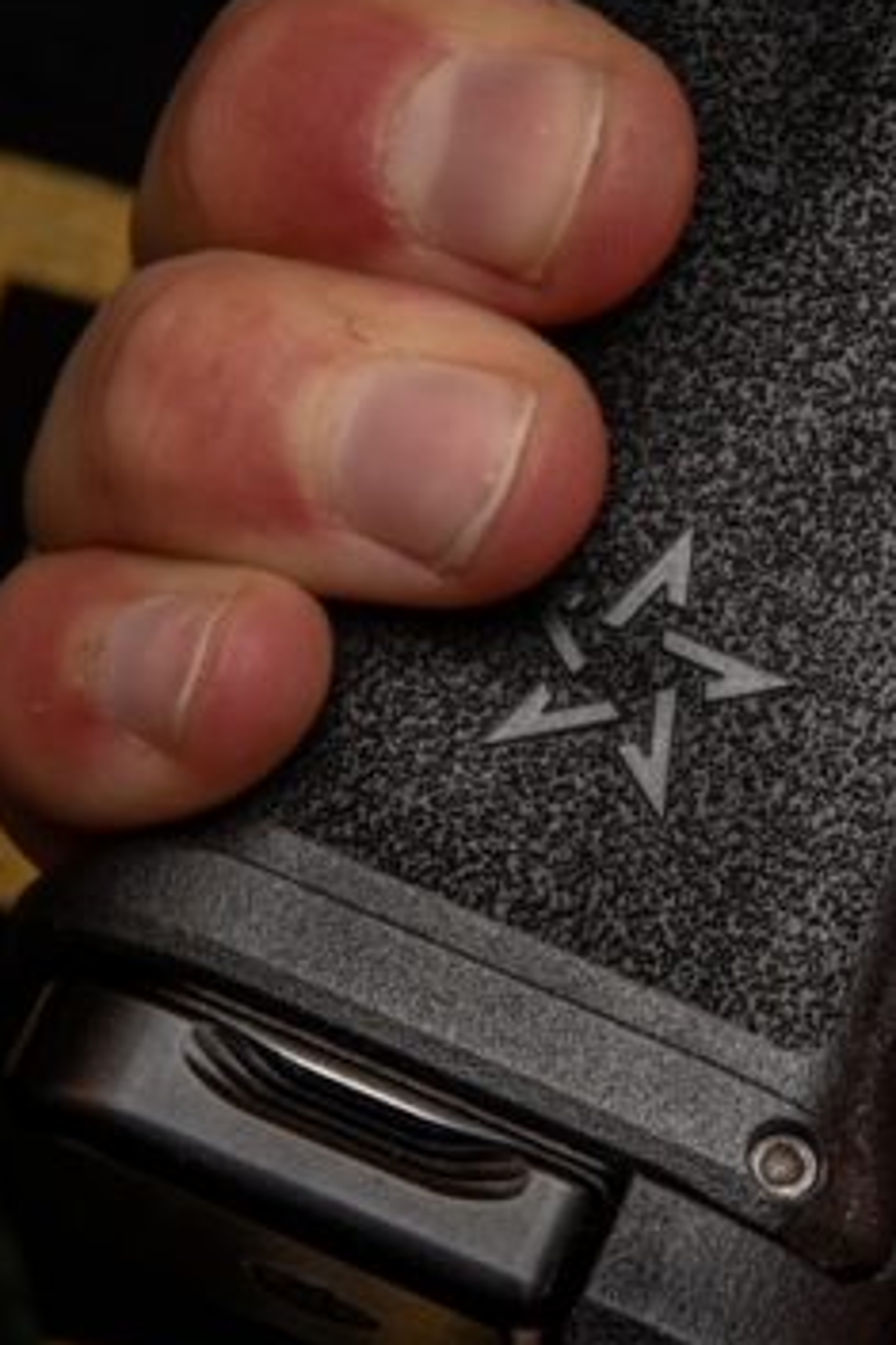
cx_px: 501
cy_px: 713
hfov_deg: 6.8
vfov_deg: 10.1
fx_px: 7586
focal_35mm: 203
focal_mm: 70
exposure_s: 1/100
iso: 400
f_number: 13
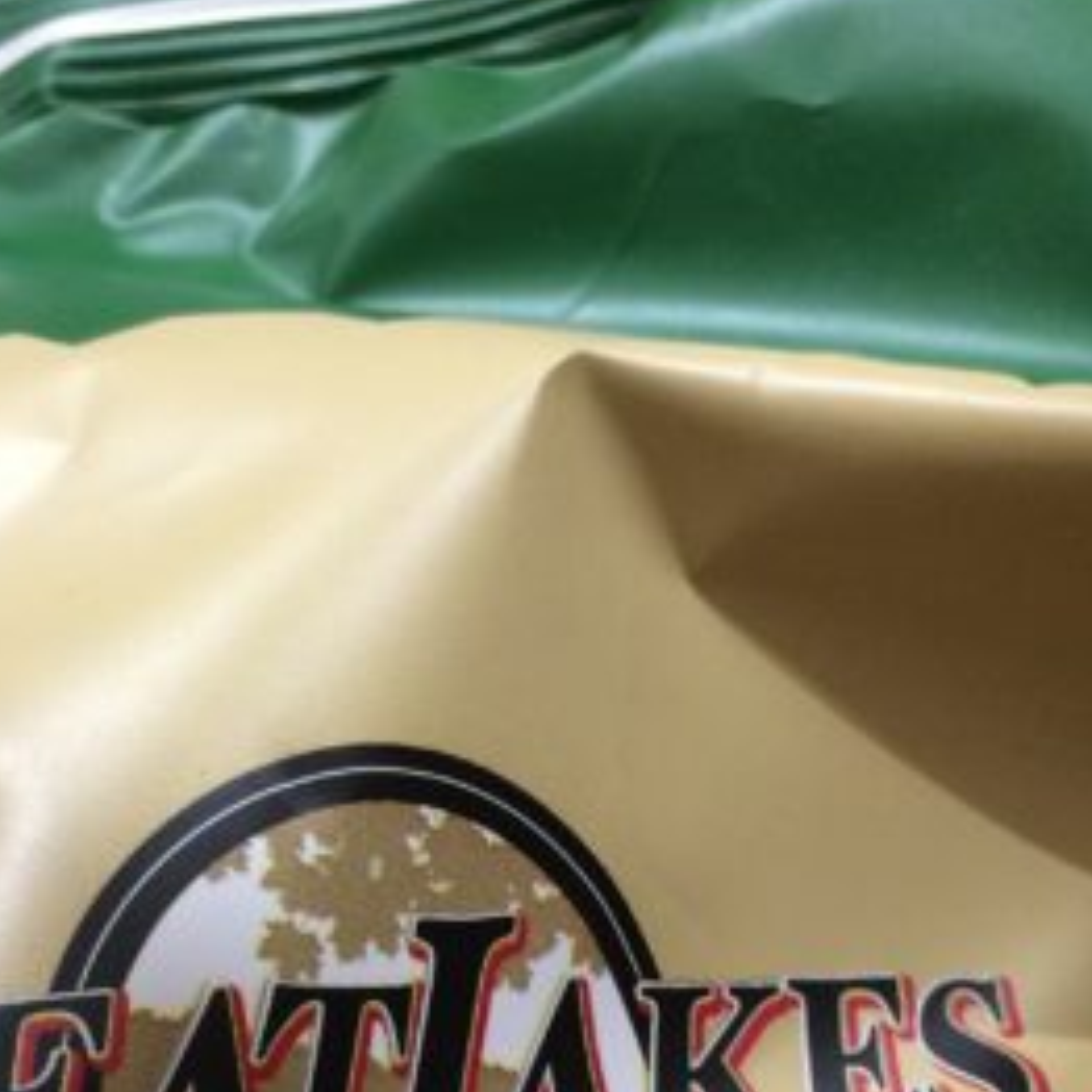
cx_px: 500
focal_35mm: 75
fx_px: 2677
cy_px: 938
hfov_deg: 23.1
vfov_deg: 22.6
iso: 125
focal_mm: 4.15
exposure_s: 1/30
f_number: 2.2
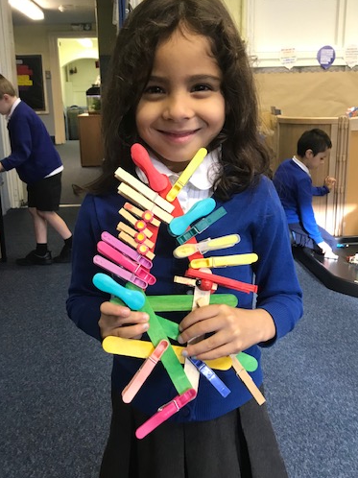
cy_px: 227
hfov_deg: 39.6
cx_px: 165
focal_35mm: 36
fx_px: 497
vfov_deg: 51.4
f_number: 1.8
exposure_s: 1/17
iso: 50
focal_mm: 3.99
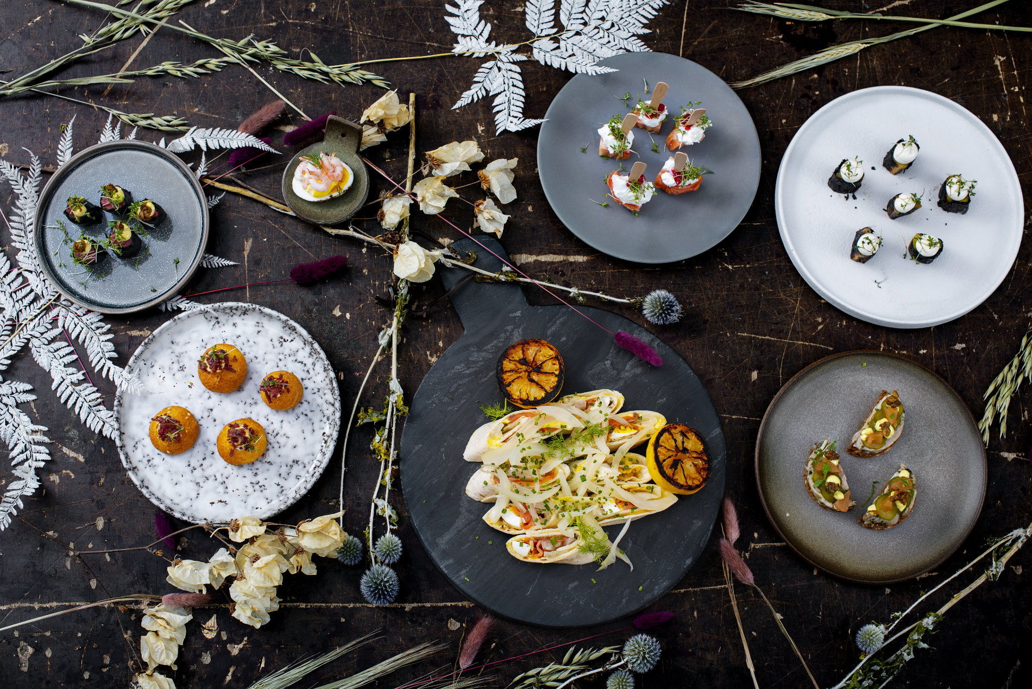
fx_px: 1434
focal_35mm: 50
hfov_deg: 39.6
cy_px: 344
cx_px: 516
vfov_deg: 27.0
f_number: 6.3
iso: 40
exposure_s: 1/250
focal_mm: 50
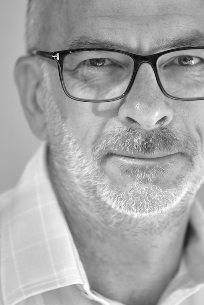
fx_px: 1664
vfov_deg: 10.5
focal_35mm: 196
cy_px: 120
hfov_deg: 7.0
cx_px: 140
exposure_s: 1/3000
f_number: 3
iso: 800
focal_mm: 105
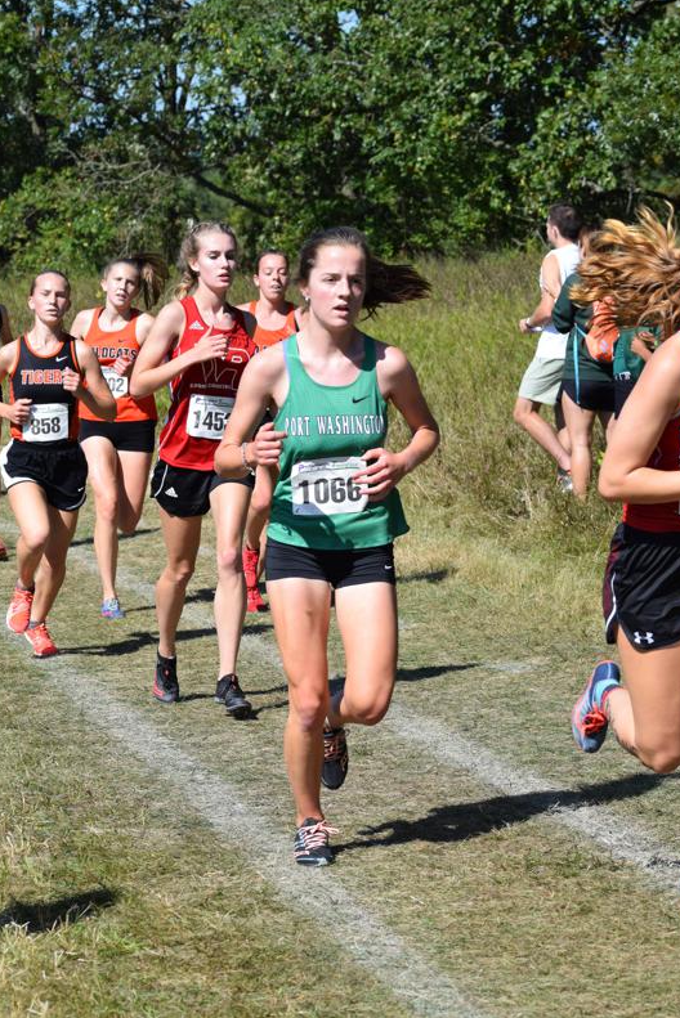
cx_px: 414
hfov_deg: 10.4
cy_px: 485
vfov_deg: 15.5
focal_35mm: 132
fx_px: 3736
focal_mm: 68
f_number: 6.3
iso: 400
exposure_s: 1/1600
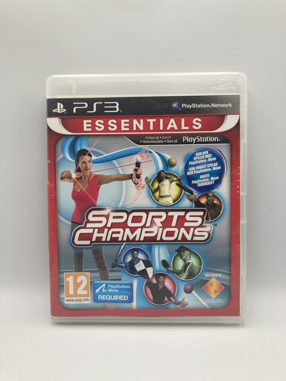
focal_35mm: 28
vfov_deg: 63.4
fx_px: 308
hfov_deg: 49.7
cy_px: 190
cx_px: 143
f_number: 1.8
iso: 20
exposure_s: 1/385
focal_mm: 3.99
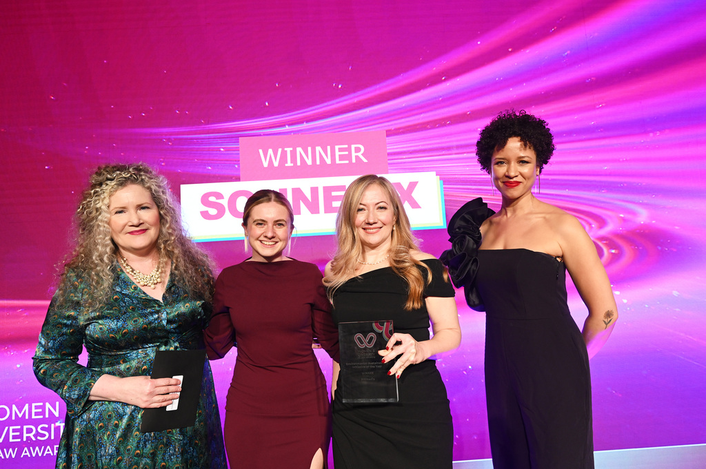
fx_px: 441
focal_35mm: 22
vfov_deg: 56.1
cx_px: 353
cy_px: 234
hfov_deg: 77.4
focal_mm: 22.5
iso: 1600
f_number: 4.5
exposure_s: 1/200
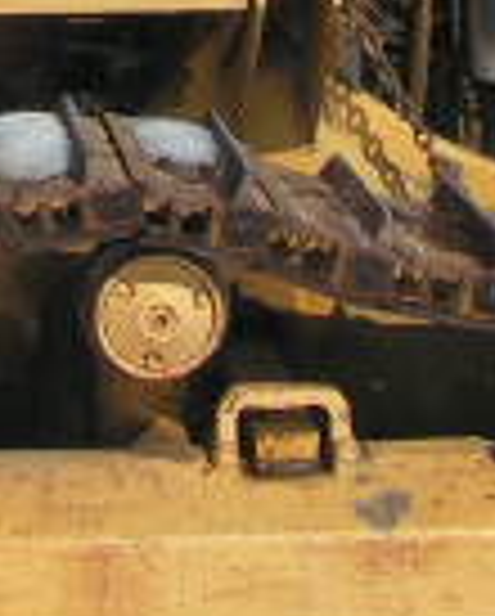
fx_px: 3417
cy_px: -112
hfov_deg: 8.2
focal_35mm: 187
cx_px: -76
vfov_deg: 10.2
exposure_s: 1/800
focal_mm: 6.3
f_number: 5
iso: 50
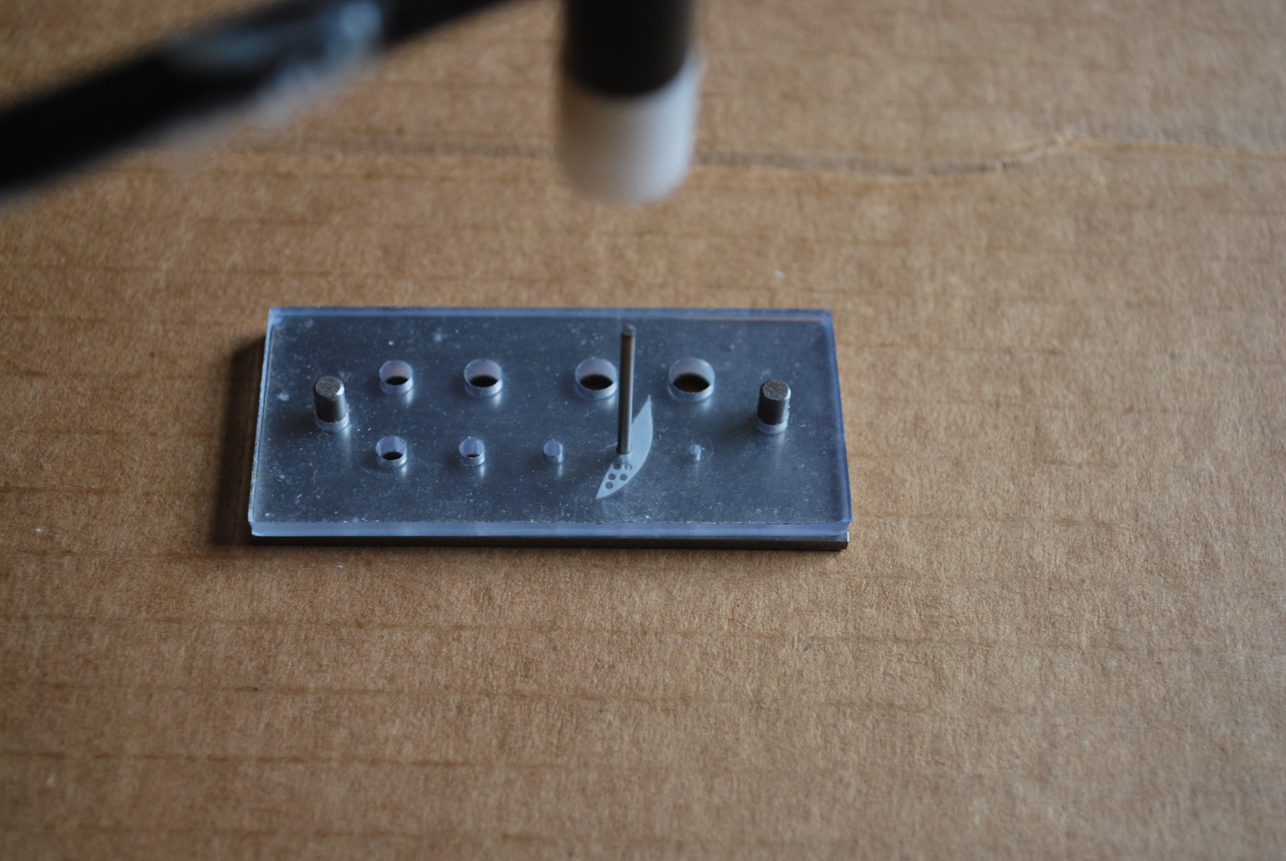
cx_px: 643
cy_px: 430
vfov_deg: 23.8
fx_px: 2039
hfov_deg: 35.0
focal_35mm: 57
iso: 250
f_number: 5.3
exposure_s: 1/30
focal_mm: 38
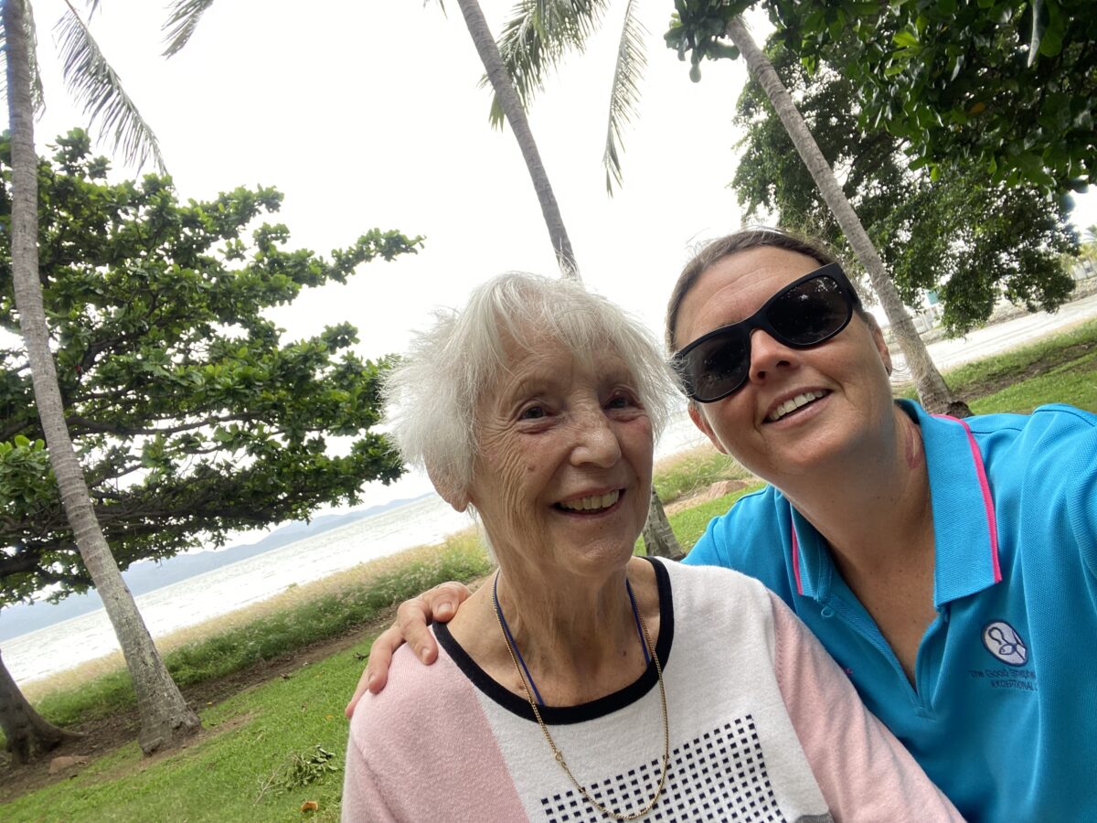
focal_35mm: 23
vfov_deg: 58.9
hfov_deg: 73.9
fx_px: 729
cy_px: 412
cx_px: 548
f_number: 2.2
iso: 50
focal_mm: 2.71
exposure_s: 1/122
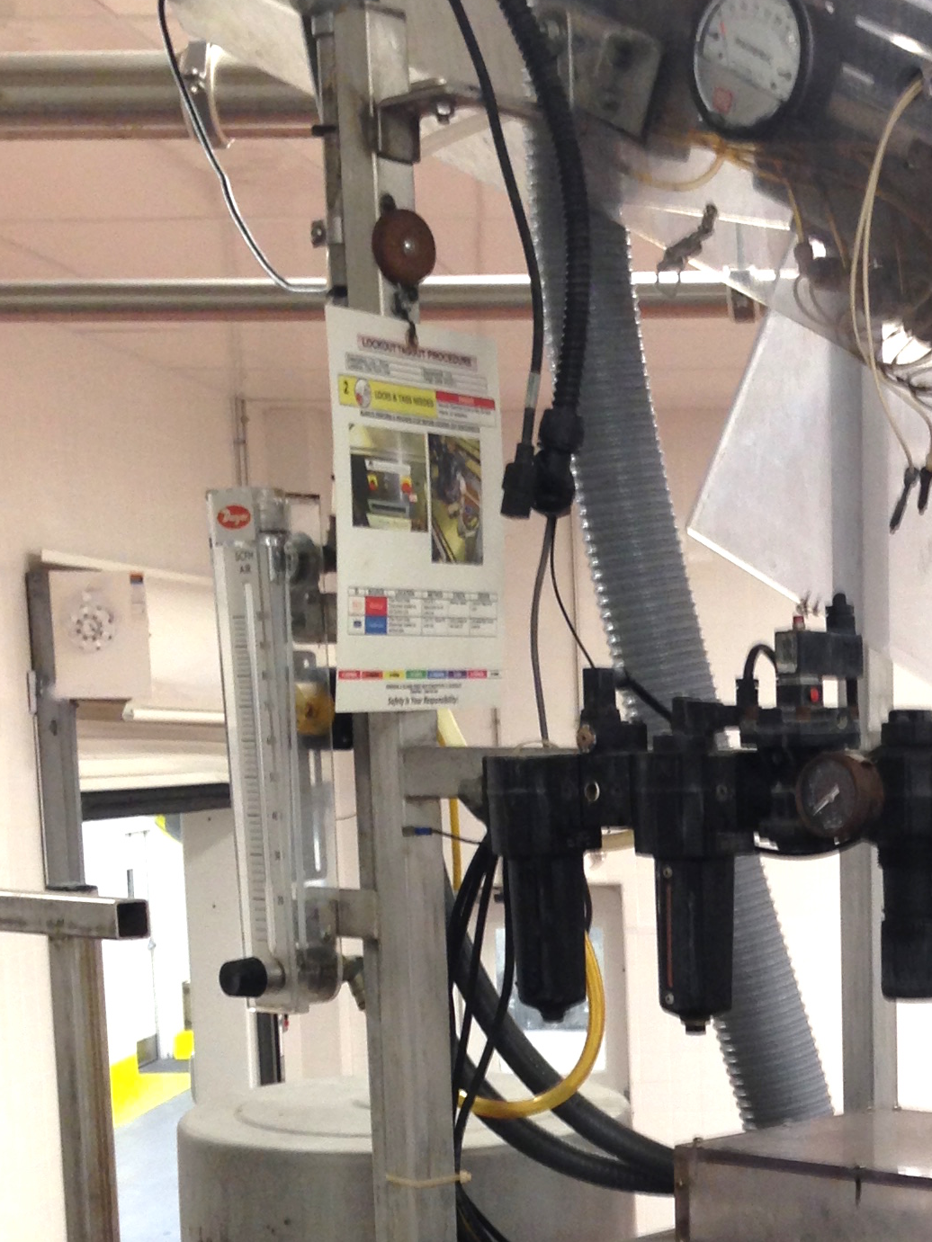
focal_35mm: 78
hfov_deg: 18.4
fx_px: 2800
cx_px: 962
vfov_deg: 24.4
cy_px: 1066
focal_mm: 4.12
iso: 80
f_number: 2.4
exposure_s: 1/20
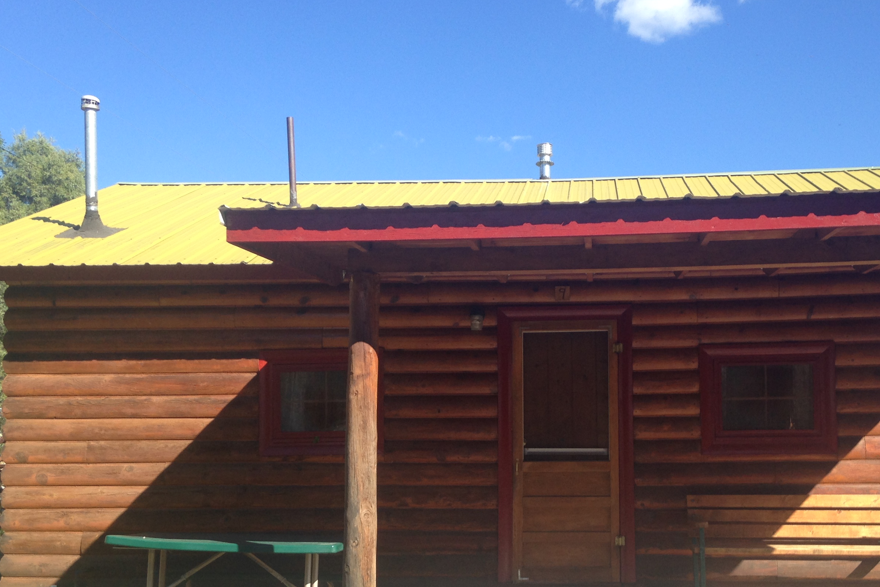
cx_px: 510
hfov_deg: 41.8
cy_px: 404
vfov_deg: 28.4
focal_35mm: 47
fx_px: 1149
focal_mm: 4.12
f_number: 2.4
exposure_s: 1/638
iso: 50
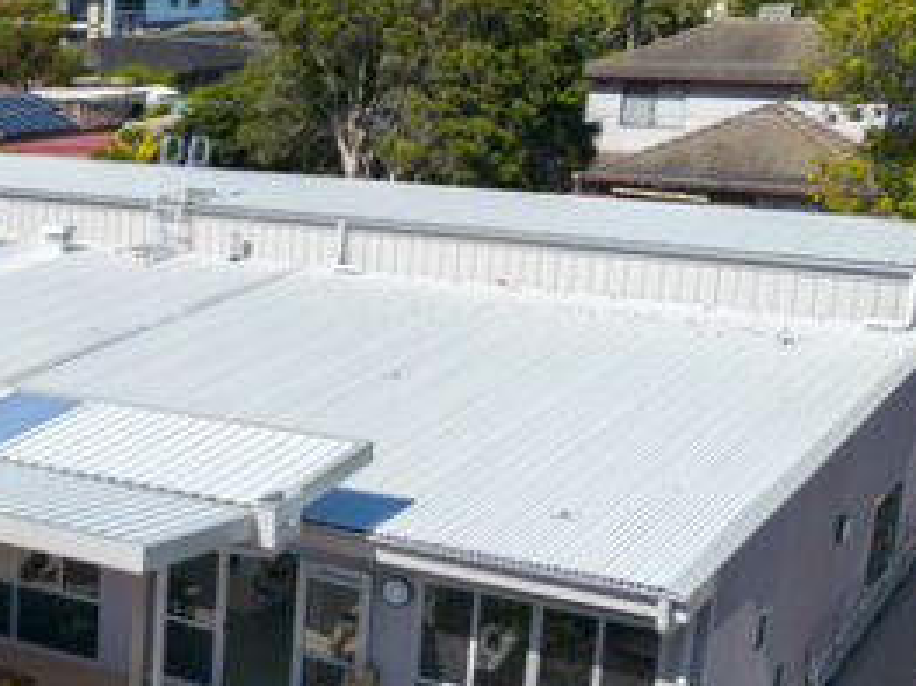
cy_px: 439
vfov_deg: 20.9
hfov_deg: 24.9
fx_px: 1851
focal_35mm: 70
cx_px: -202
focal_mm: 6.72
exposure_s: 1/4000
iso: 160
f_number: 1.7
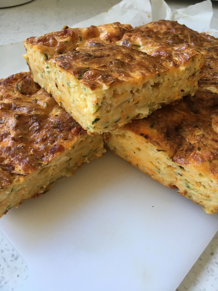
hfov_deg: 48.2
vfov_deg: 61.7
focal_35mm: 29
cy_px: 146
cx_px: 109
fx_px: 244
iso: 40
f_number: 2.2
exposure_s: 1/33
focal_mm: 4.15
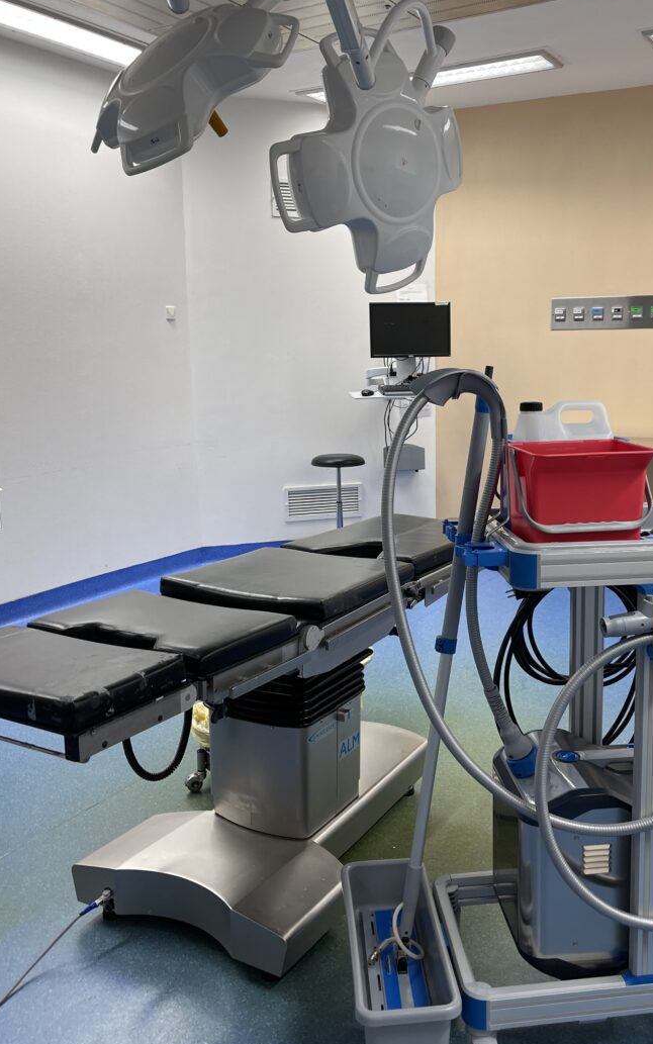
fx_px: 911
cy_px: 509
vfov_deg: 59.6
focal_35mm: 32
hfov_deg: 39.2
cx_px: 402
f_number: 1.6
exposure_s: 1/100
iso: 80
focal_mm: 5.1
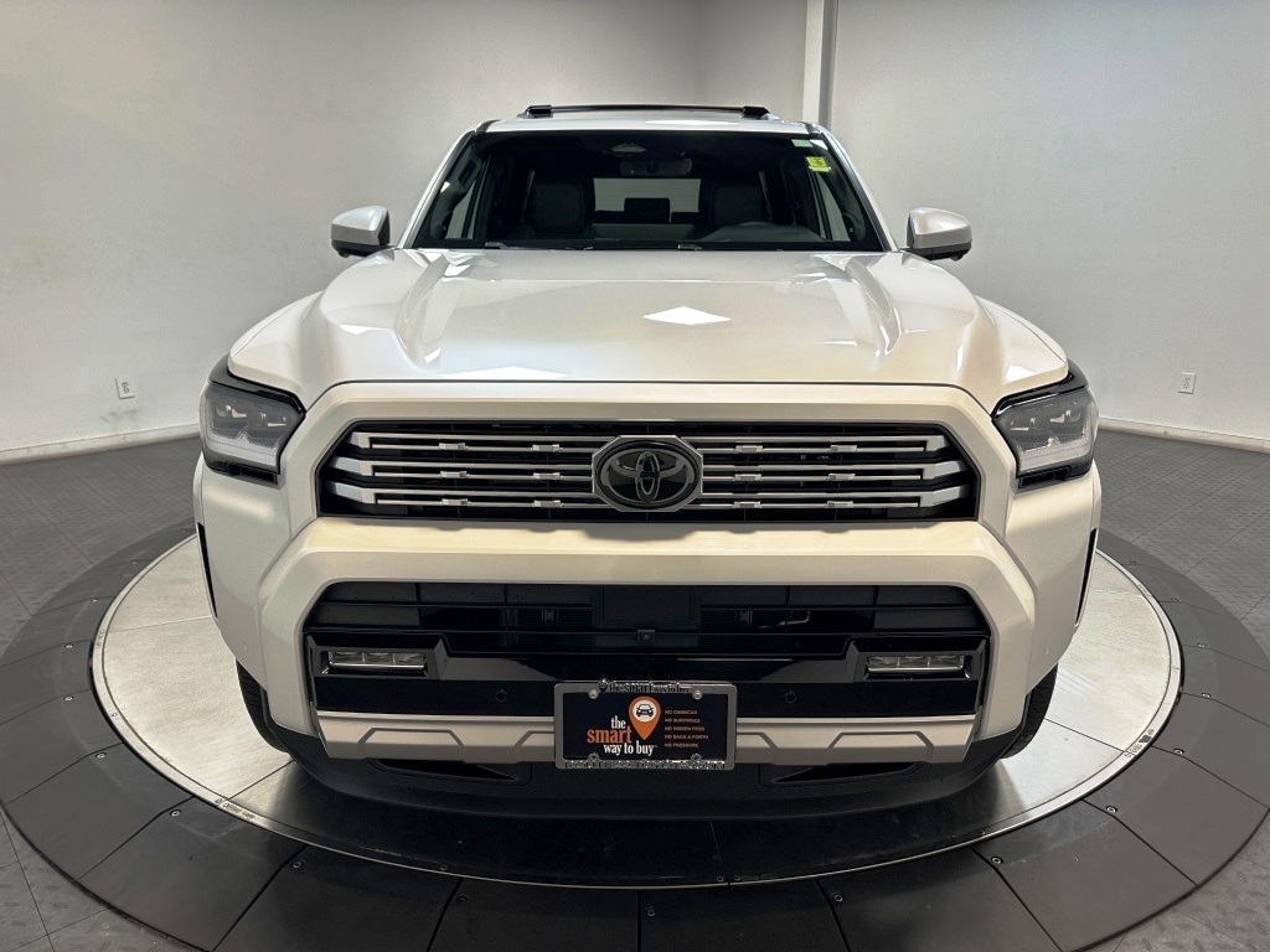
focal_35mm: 24
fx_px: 881
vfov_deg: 56.8
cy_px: 476
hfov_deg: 71.6
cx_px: 635
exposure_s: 1/60
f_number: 1.78
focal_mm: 6.86
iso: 160
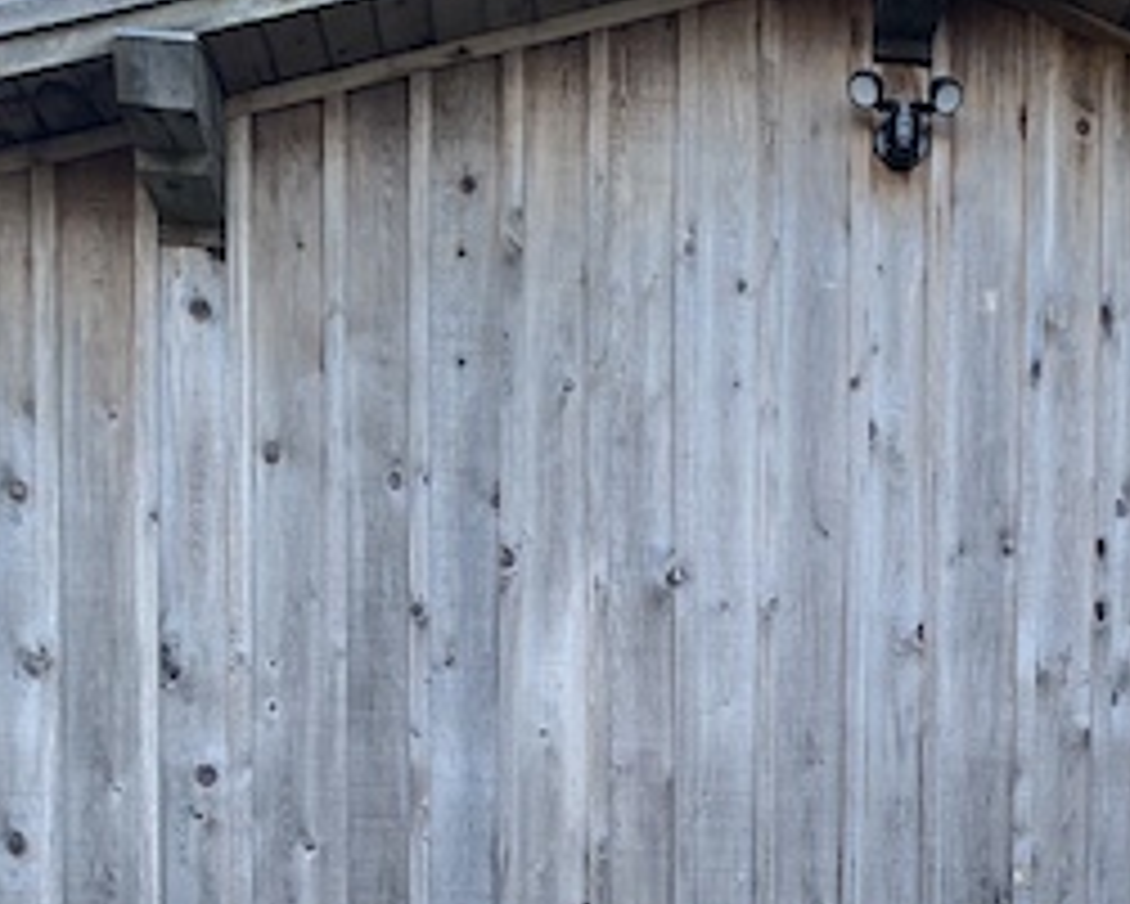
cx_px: 1144
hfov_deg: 22.6
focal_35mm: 81
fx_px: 2710
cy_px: 1187
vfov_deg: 17.7
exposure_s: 1/121
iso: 64
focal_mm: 4.25
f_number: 1.8
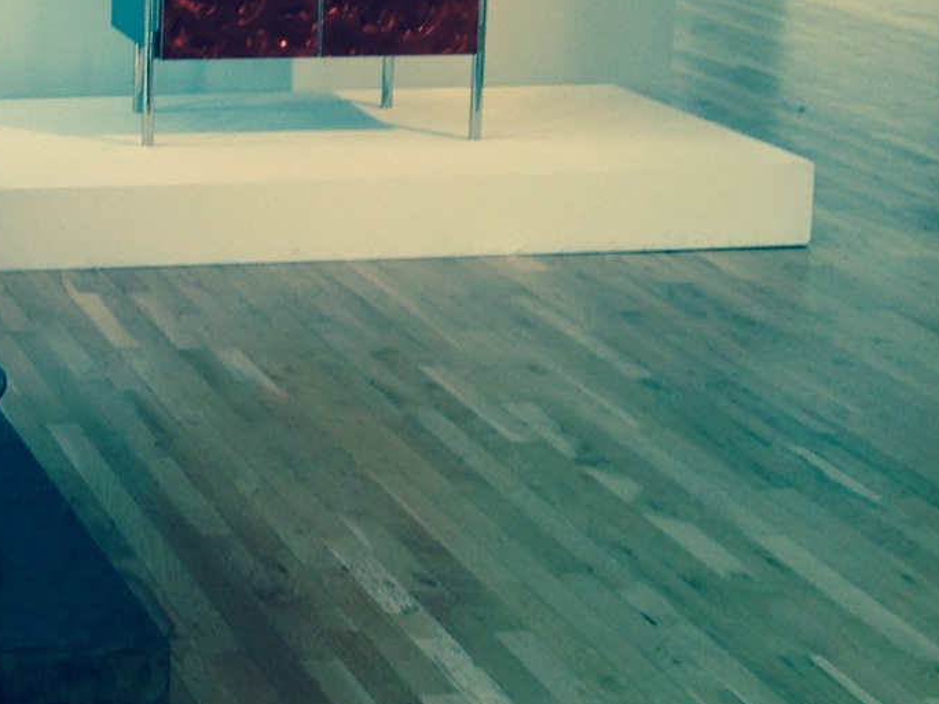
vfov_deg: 14.7
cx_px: -393
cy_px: 10
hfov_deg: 18.1
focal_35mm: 99
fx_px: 2685
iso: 64
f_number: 2.4
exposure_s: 1/40
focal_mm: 4.12
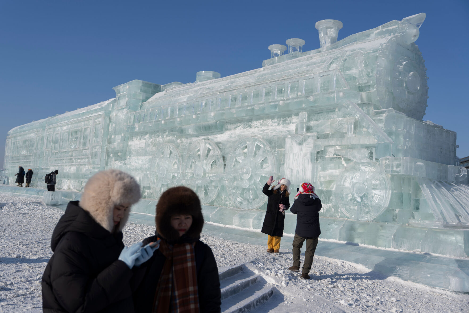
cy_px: 156
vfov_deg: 37.8
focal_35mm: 35
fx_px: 456
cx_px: 234
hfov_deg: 54.4
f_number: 4
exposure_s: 1/1250
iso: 80
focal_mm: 35
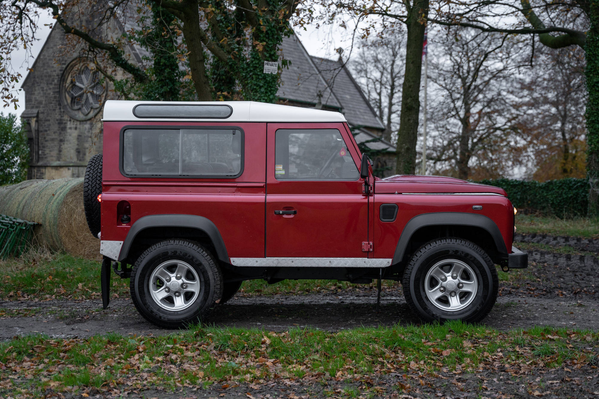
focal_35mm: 59
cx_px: 300
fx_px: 978
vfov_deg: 23.1
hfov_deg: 34.0
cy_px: 200
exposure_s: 1/125
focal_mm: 58.8
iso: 800
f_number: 2.8
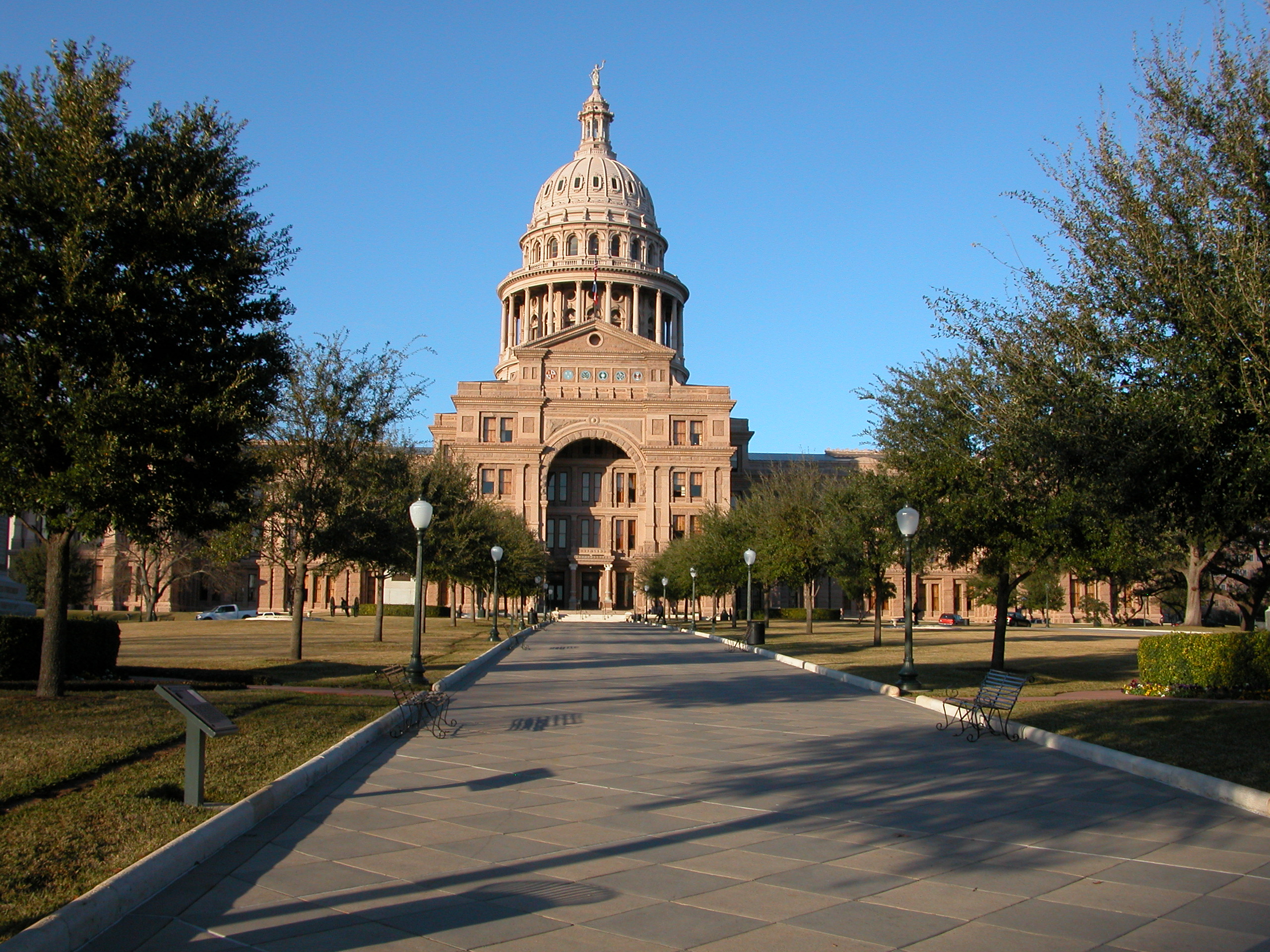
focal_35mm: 35
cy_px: 476
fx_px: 1284
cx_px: 635
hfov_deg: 52.6
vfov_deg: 40.7
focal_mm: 8.9
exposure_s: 1/290
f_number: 6.3
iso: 100
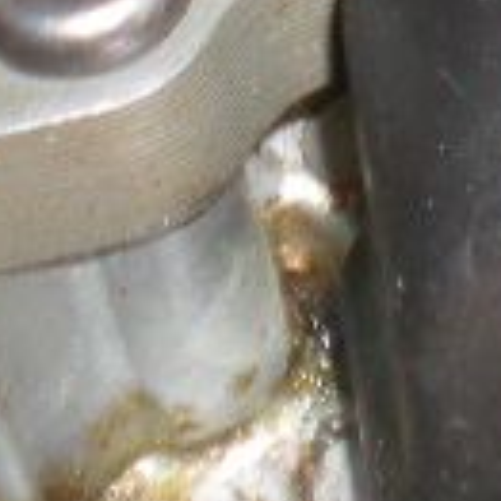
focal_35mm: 262
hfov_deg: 6.6
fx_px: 4290
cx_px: 803
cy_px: -539
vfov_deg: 6.5
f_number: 3.1
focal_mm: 6.3
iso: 64
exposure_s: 1/60
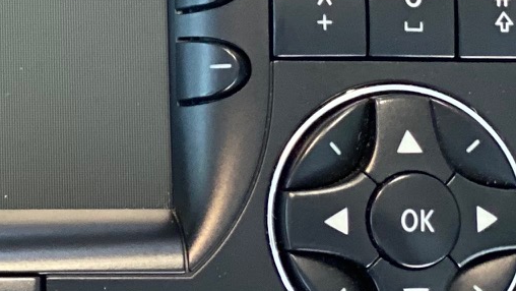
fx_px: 3079
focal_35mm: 225
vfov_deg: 5.4
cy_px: -93
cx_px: -345
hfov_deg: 9.2
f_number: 2
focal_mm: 6
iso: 250
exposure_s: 1/33
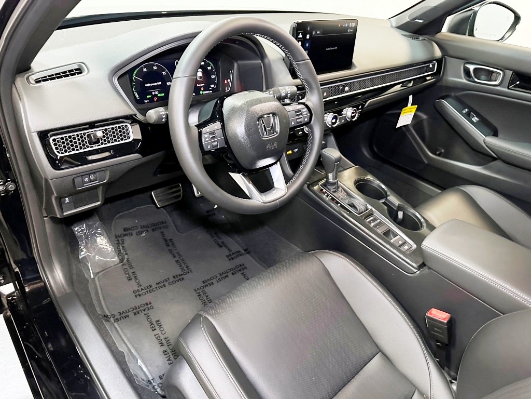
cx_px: 266
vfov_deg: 56.8
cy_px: 200
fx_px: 368
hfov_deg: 71.6
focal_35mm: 24
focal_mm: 6.86
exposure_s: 1/30
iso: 1000
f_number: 1.78
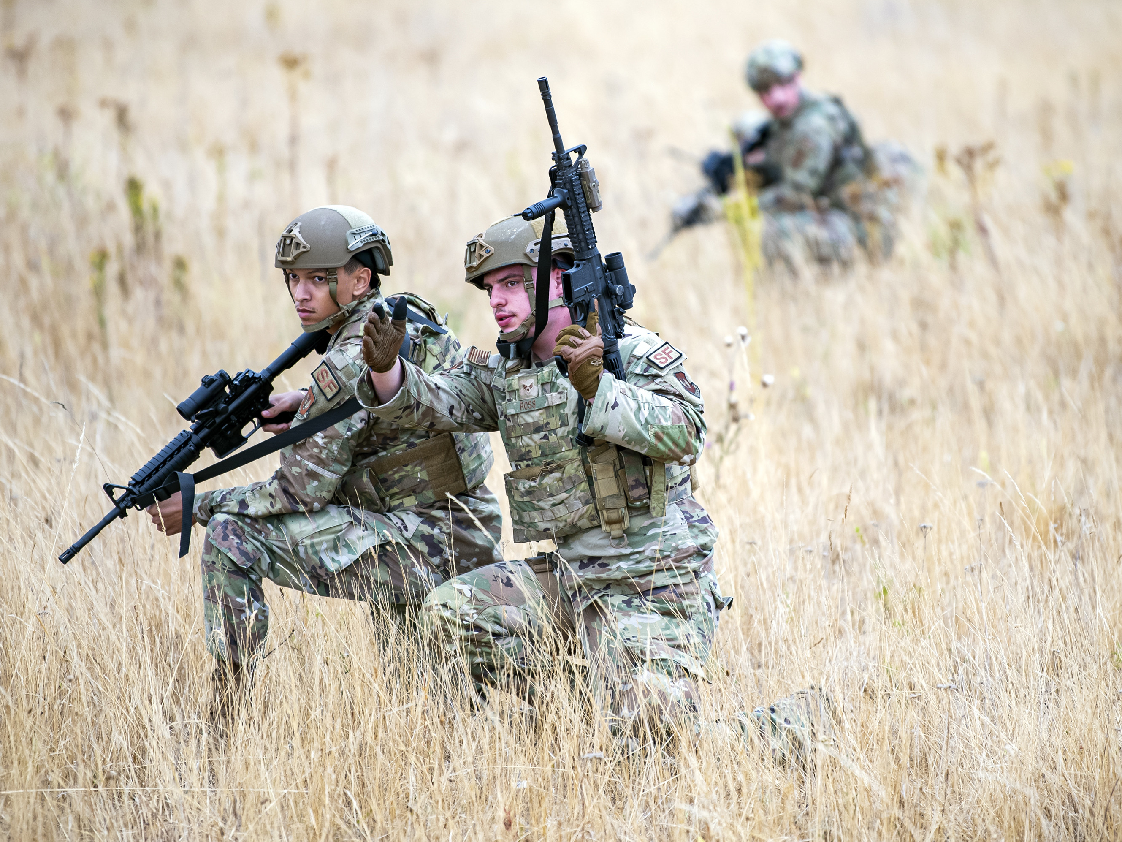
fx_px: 7034
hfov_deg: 9.1
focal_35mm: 217
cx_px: 515
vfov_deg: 6.8
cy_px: 420
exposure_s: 1/320
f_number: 2.8
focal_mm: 200
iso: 320
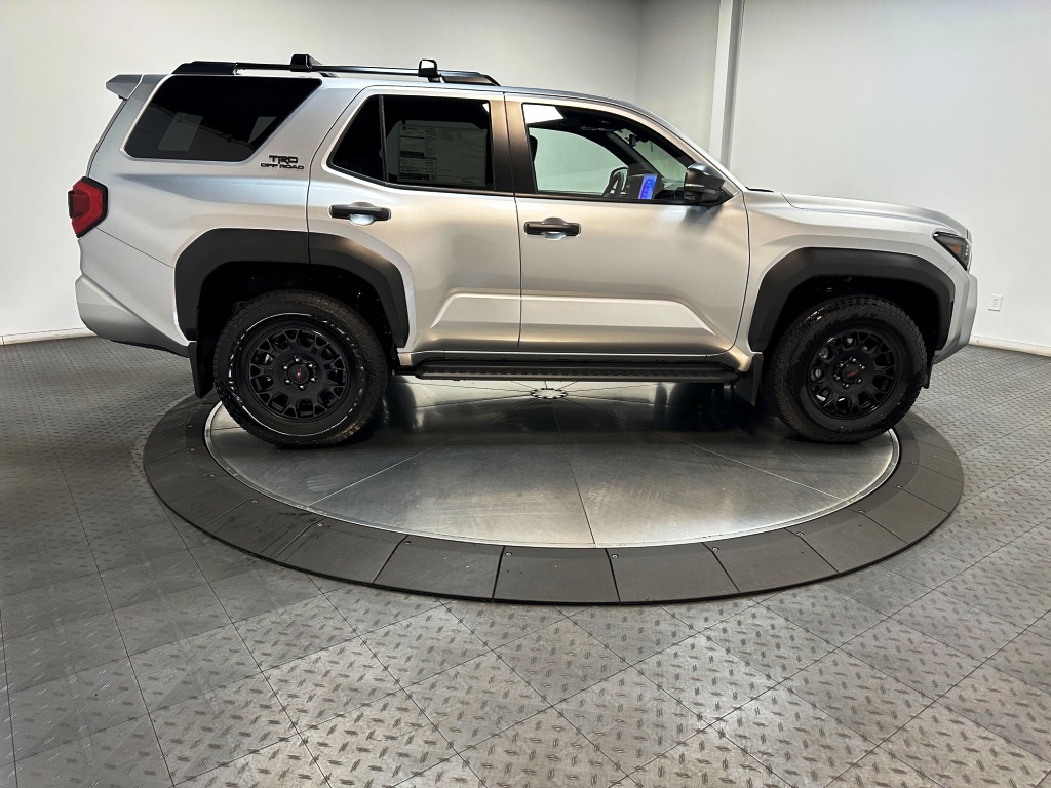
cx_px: 526
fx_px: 729
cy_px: 394
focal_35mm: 24
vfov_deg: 56.8
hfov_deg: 71.6
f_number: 1.78
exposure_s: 1/60
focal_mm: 6.86
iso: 320
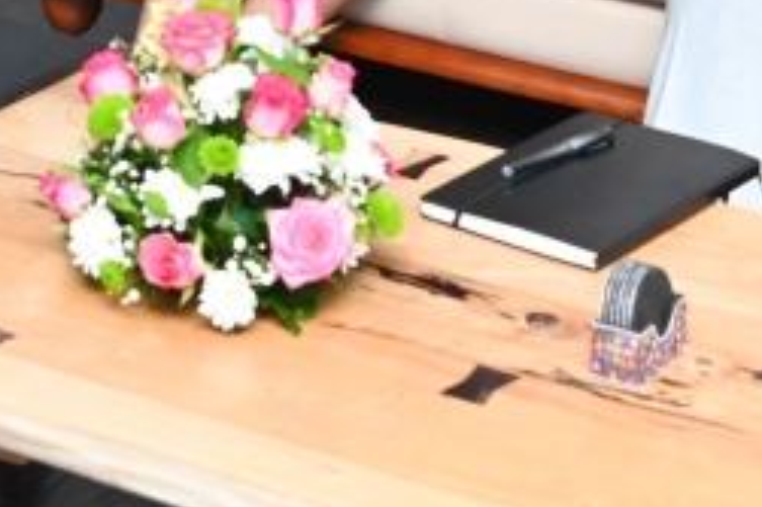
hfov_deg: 14.2
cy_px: -393
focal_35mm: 143
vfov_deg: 9.2
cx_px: 39
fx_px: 3025
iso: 4000
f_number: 7.1
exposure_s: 1/160
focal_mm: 35
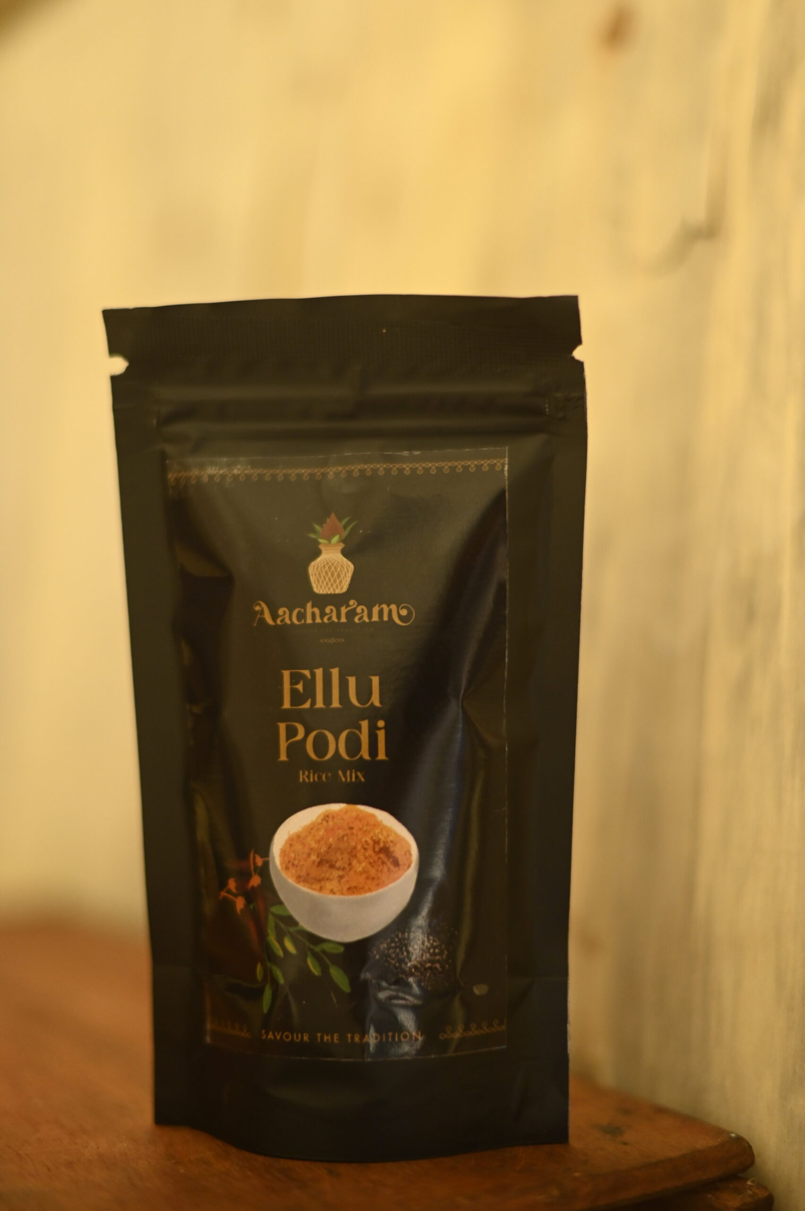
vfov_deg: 39.6
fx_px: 1679
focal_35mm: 50
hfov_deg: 27.0
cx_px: 402
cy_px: 606
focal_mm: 50
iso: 1600
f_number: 1.4
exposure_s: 1/125
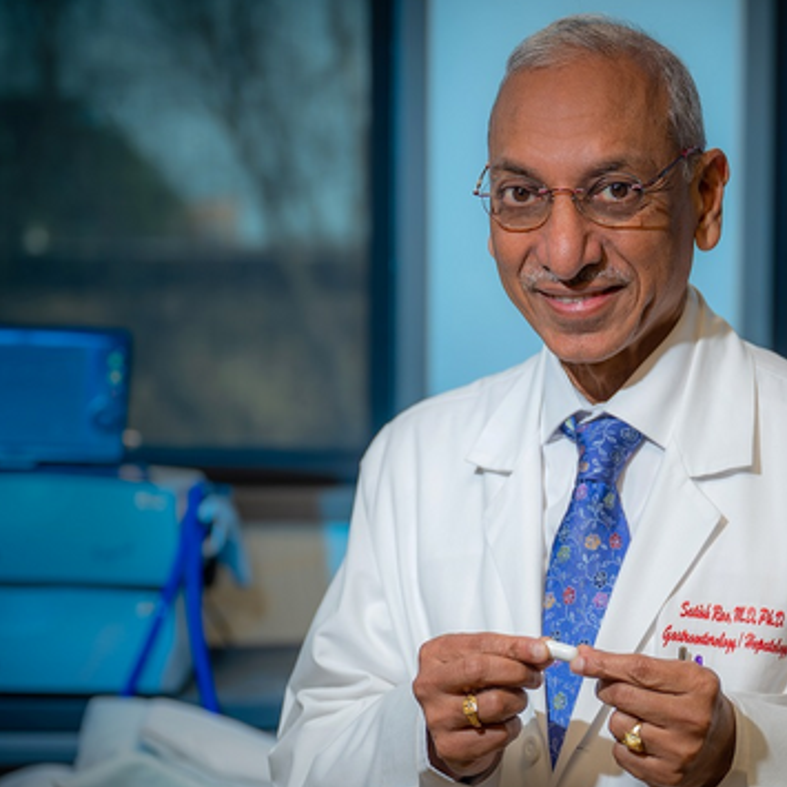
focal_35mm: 97
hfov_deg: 17.8
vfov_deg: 17.9
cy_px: 482
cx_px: 643
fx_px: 2495
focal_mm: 58
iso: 50
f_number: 2.8
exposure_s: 1/50
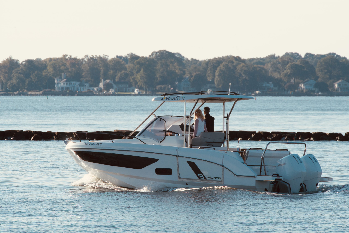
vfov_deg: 3.4
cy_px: 116
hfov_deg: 5.2
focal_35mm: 400
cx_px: 174
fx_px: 3879
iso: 1000
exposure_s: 1/800
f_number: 18
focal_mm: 400
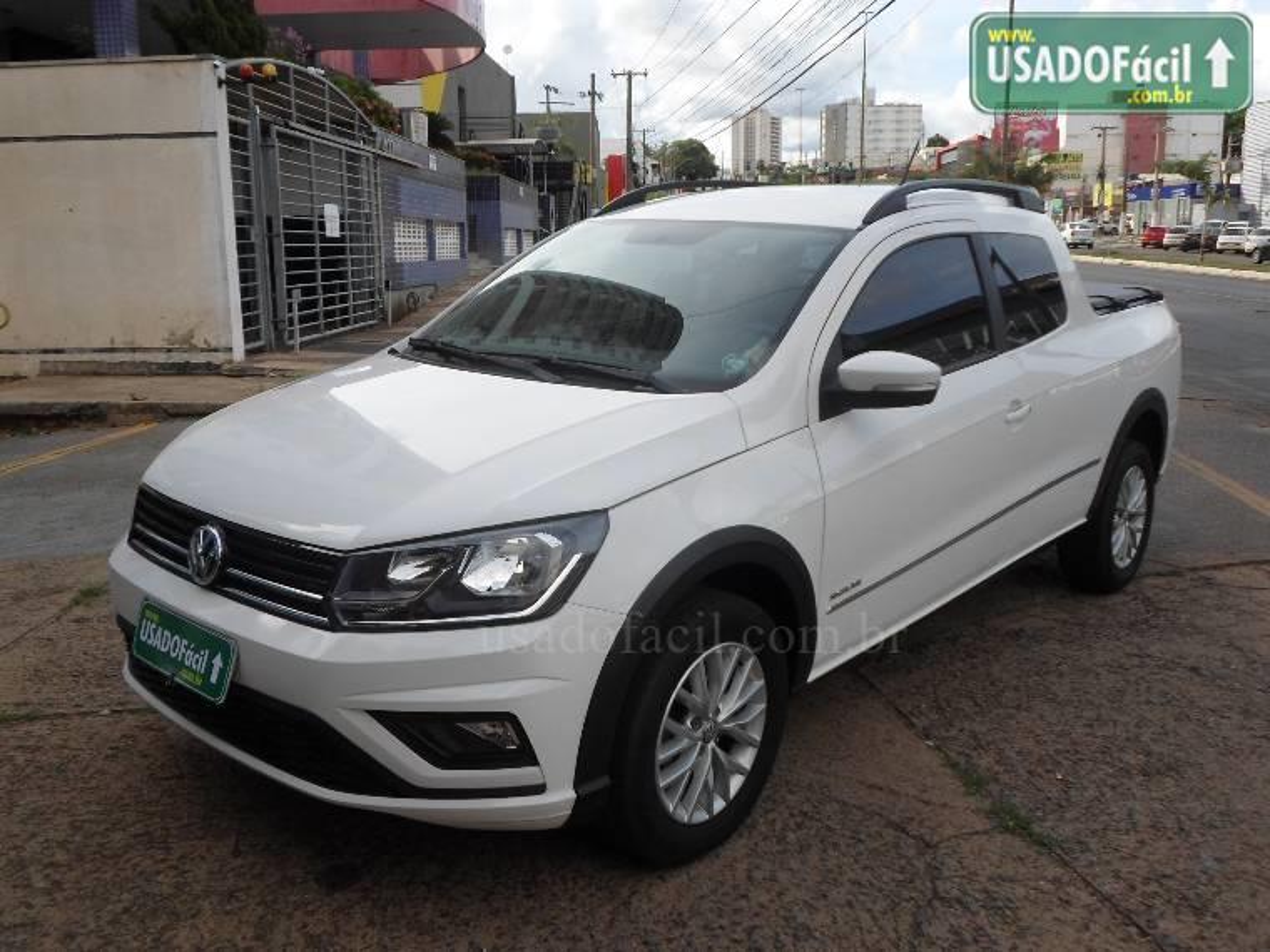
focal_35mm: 30
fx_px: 1101
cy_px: 476
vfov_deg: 46.8
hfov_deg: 60.0
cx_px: 635
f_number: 2.7
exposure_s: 1/750
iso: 80
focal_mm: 5.5
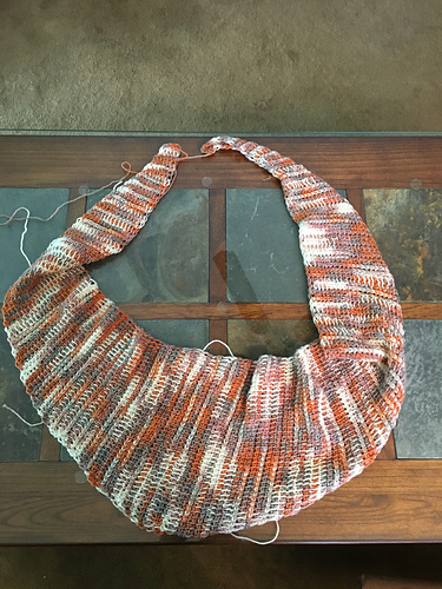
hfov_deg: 48.2
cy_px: 294
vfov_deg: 61.7
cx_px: 221
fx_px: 494
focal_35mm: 29
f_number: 2.2
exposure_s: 1/20
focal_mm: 4.15
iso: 200
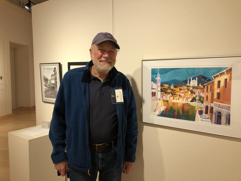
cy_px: 90
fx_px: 195
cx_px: 120
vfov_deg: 49.7
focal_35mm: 28
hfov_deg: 63.4
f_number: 1.8
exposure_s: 1/17
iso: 40
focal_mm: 3.99
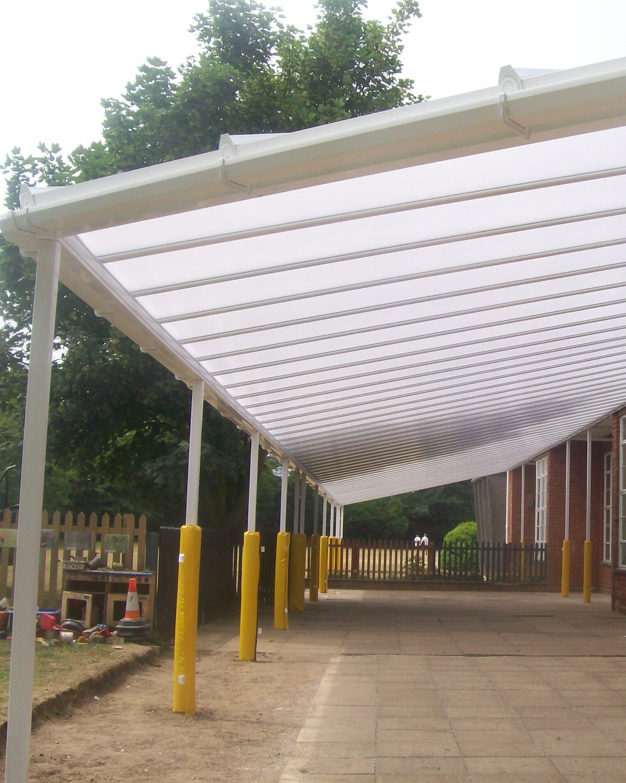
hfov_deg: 31.3
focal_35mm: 47
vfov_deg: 39.5
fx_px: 1089
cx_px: 502
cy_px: 392
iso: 80
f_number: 4.8
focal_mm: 6
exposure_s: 1/505
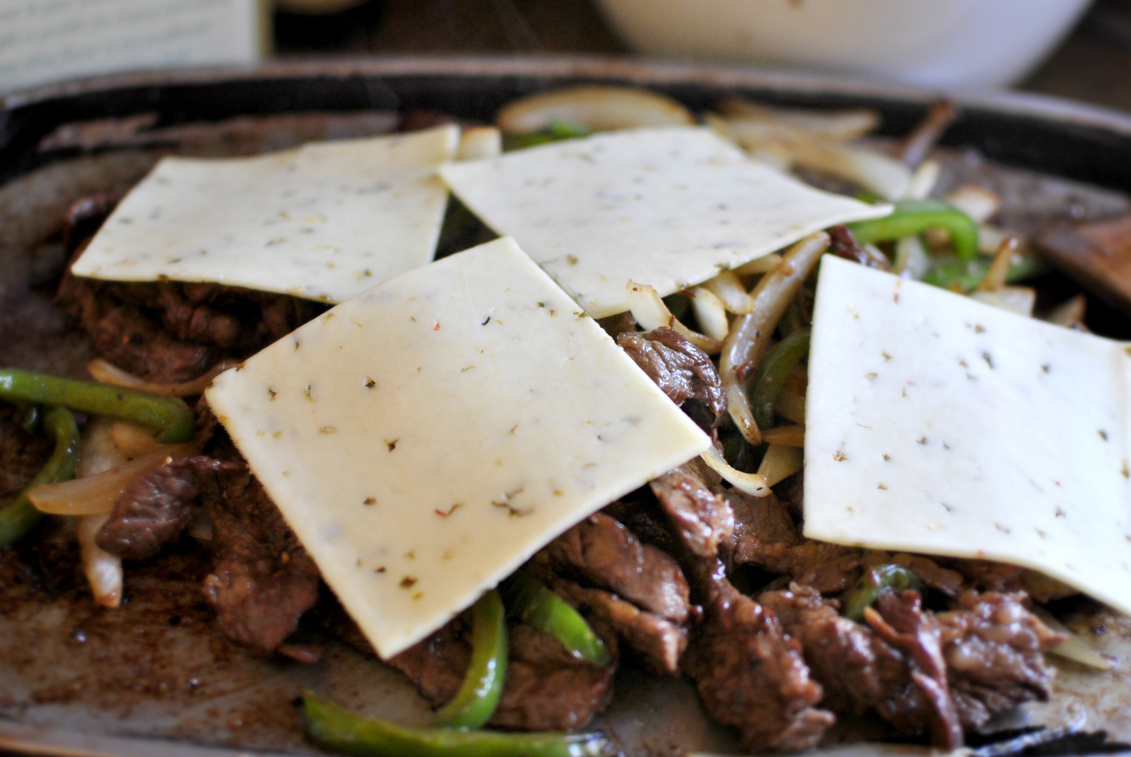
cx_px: 566
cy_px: 352
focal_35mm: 58
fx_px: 1810
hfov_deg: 34.7
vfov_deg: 23.6
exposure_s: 1/100
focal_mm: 35
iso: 400
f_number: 2
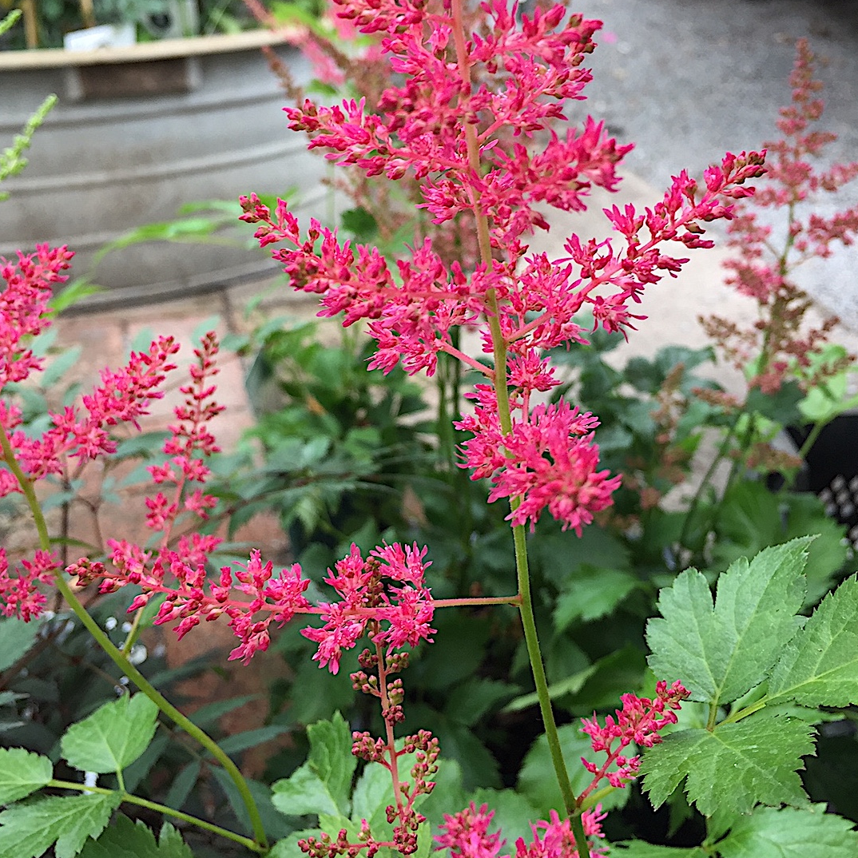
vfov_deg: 47.1
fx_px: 981
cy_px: 372
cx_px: 426
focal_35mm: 35
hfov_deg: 47.2
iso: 40
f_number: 2.2
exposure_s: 1/100
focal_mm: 4.15
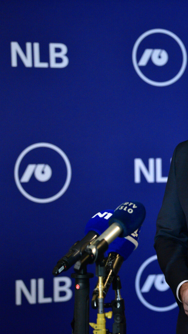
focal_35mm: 126
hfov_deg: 9.5
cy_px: 167
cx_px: 225
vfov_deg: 17.0
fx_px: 1117
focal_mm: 80
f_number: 2.8
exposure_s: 1/200
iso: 4000
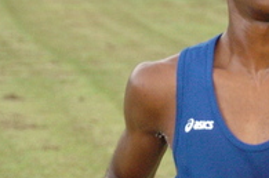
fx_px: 3667
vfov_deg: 2.8
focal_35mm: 492
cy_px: 33
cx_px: 211
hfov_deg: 4.2
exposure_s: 1/500
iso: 800
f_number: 5.6
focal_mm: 80
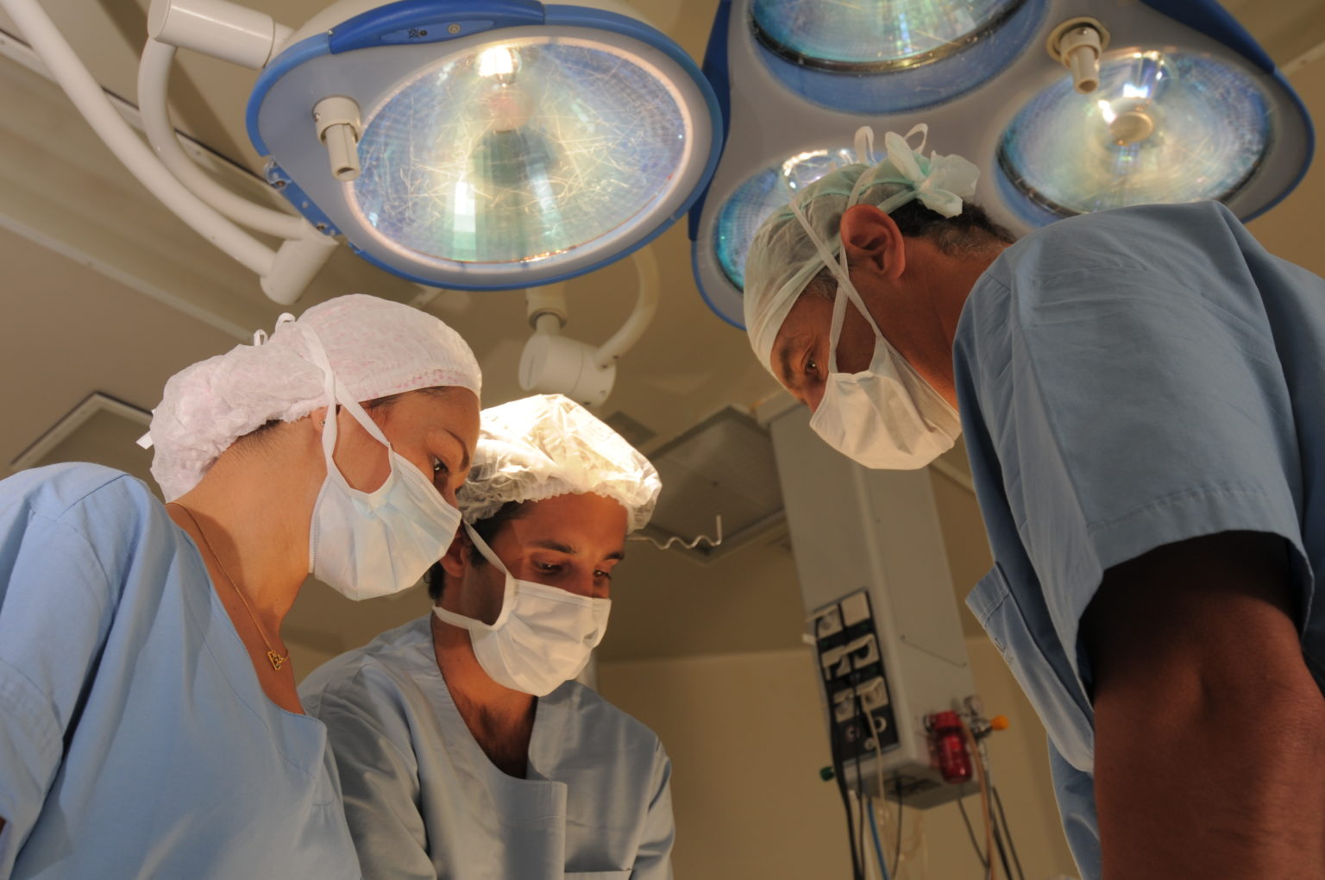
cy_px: 440
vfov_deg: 36.8
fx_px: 1323
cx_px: 662
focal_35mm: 36
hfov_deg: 53.2
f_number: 5.6
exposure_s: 1/60
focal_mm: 24
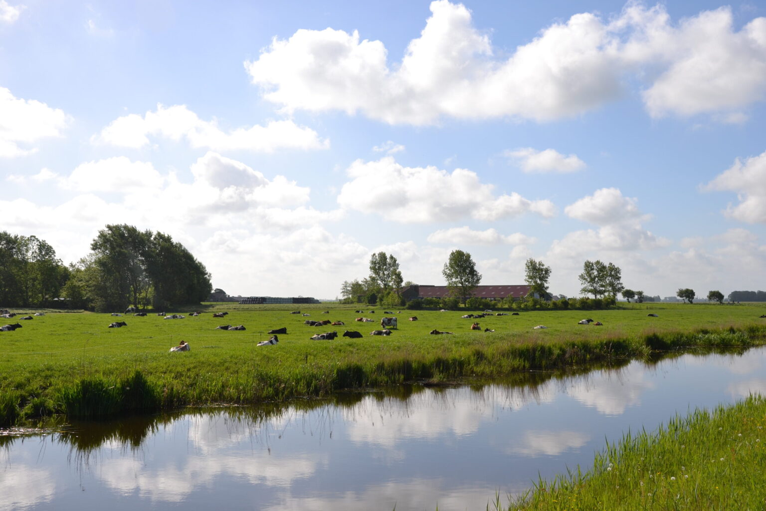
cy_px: 256
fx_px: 830
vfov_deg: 34.2
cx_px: 383
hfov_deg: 49.6
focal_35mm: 39
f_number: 9
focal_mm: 26
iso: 100
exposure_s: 1/320
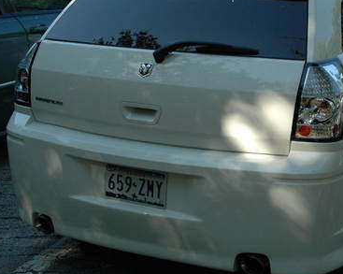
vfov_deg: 20.4
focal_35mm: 75
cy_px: 117
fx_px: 761
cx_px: 242
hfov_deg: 25.2
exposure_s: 1/160
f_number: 7.1
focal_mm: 34
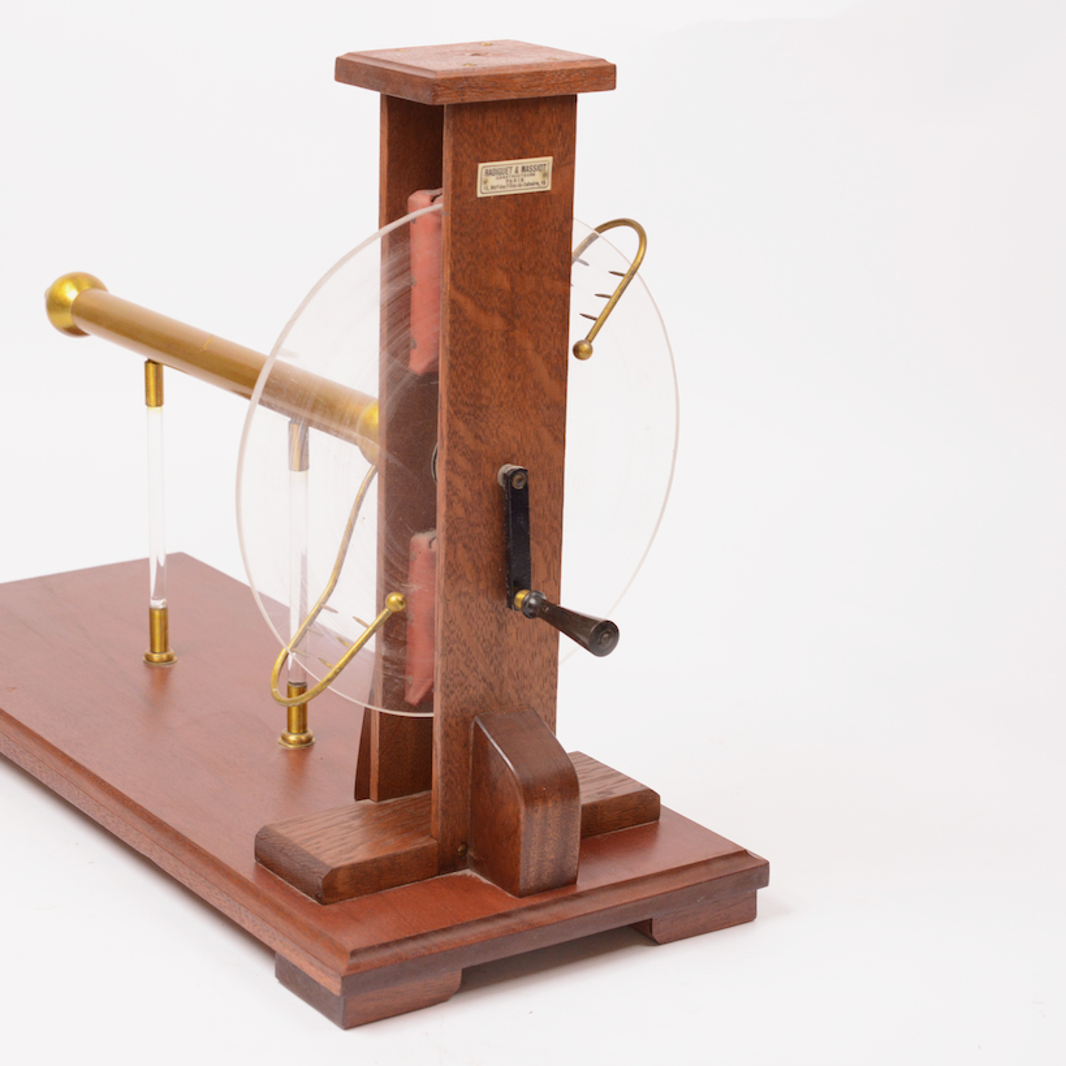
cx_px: 372
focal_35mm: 81
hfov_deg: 21.3
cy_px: 521
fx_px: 2822
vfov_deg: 21.4
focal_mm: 60
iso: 2500
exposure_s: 1/125
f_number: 8
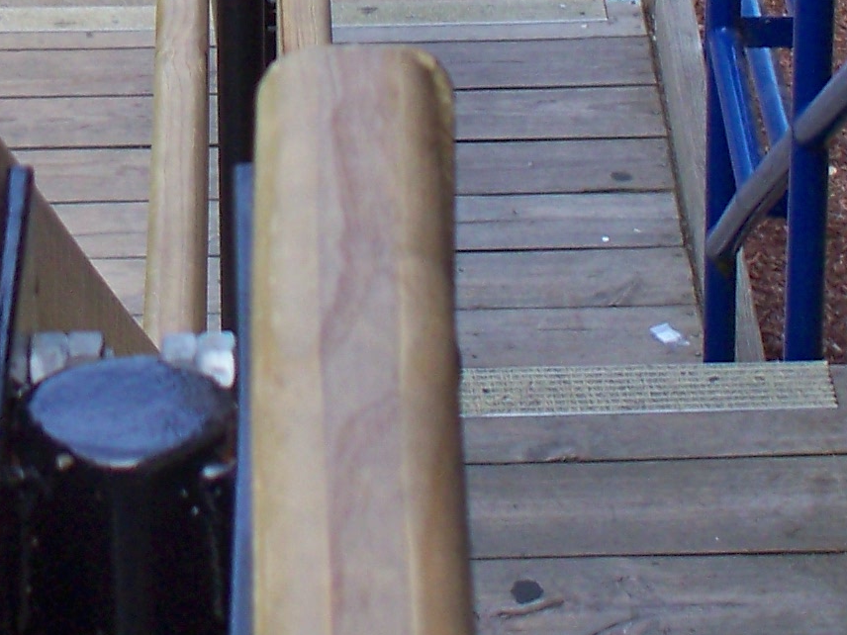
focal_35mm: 178
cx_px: 62
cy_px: -343
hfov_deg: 11.0
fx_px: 4355
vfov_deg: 8.2
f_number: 2.8
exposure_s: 1/250
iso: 80
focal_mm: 7.54
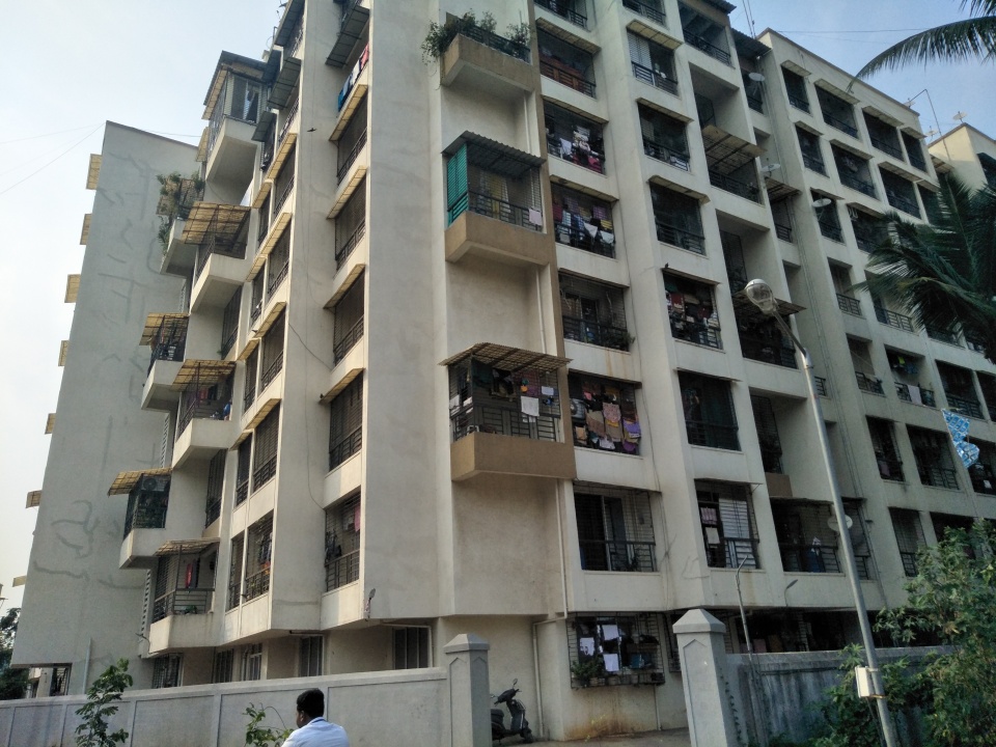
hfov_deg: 81.7
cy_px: 374
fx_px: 575
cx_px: 498
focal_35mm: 20
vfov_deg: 66.0
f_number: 2.2
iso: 87
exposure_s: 1/1492
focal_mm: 3.46
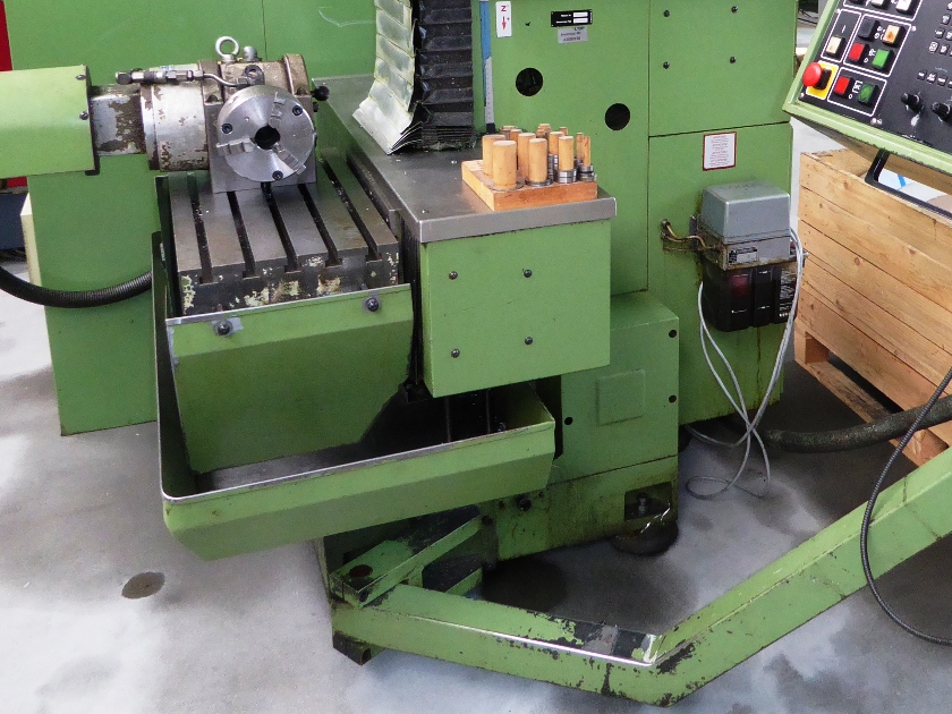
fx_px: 1100
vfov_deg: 34.8
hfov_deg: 46.2
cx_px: 623
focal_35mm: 40
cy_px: 144
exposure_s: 1/60
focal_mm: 4.3
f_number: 4.5
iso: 400
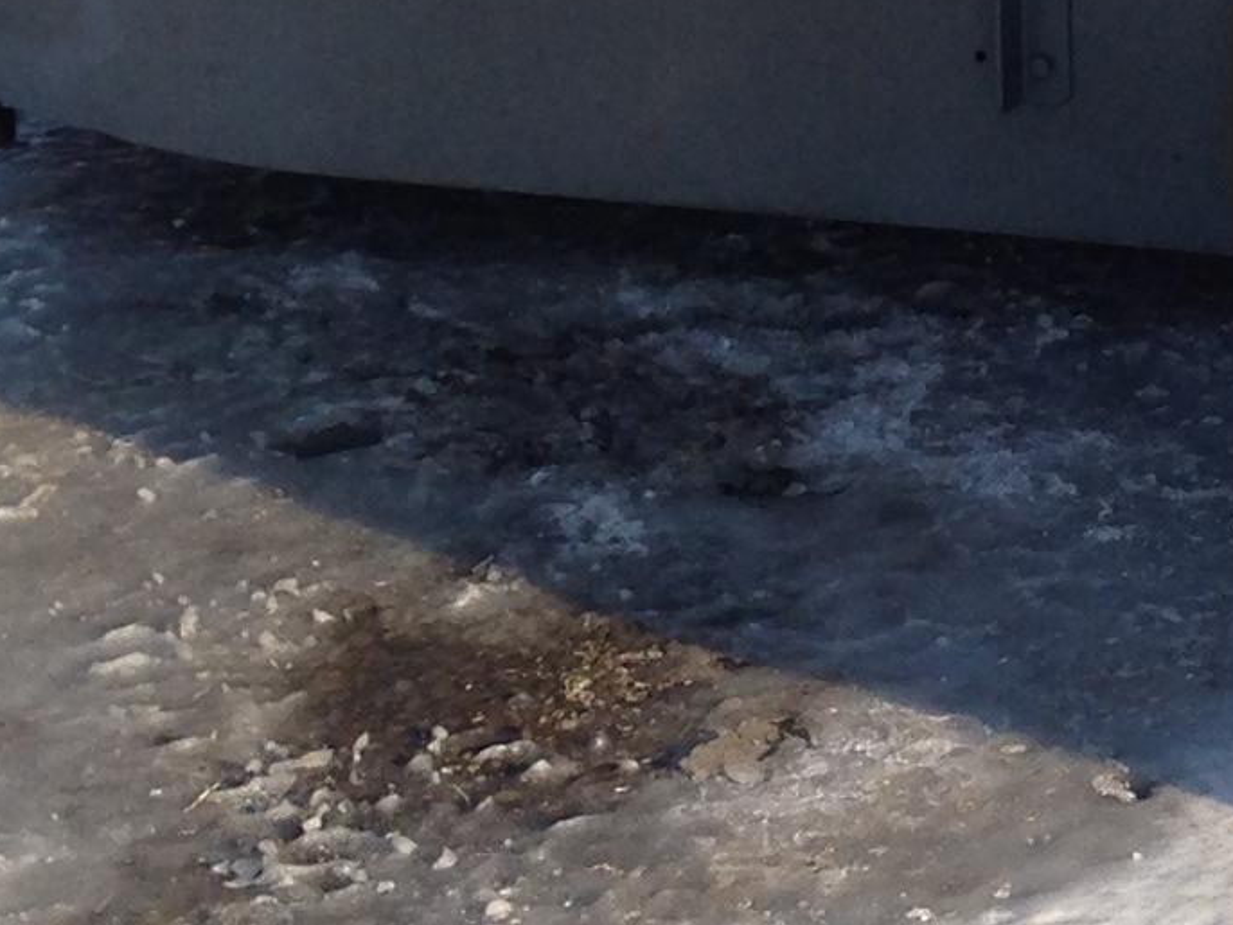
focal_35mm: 157
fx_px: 5594
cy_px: -210
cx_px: 1774
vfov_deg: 9.3
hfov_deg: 12.1
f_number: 2.4
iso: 50
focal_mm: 4.12
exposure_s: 1/951
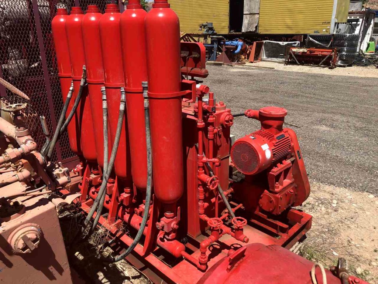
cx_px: 189
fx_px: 306
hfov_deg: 63.4
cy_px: 142
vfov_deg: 49.7
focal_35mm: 28
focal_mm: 3.99
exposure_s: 1/1600
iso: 20
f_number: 1.8
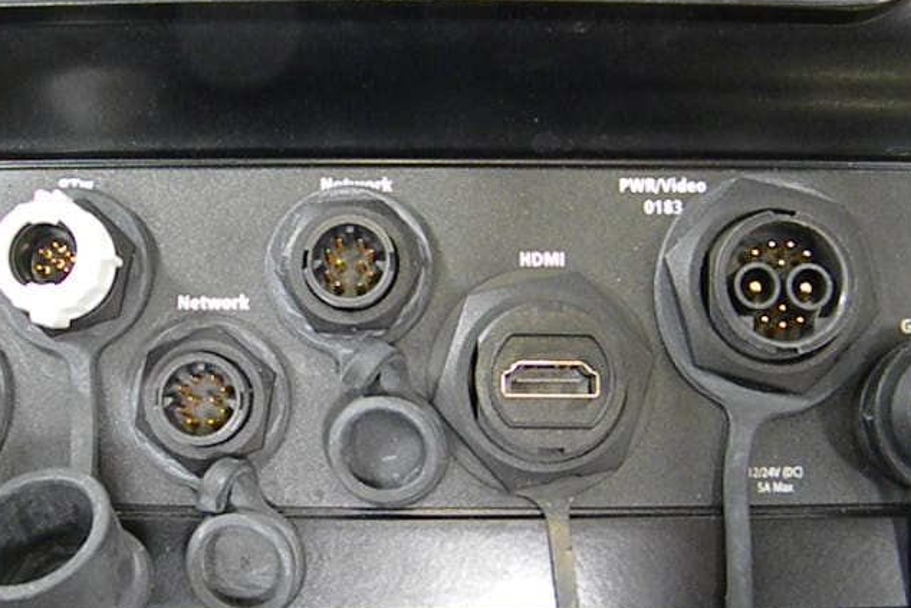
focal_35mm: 47
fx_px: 1190
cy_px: 341
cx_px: 399
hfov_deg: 41.8
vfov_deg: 28.6
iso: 838
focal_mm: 5
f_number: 3.5
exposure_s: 1/63
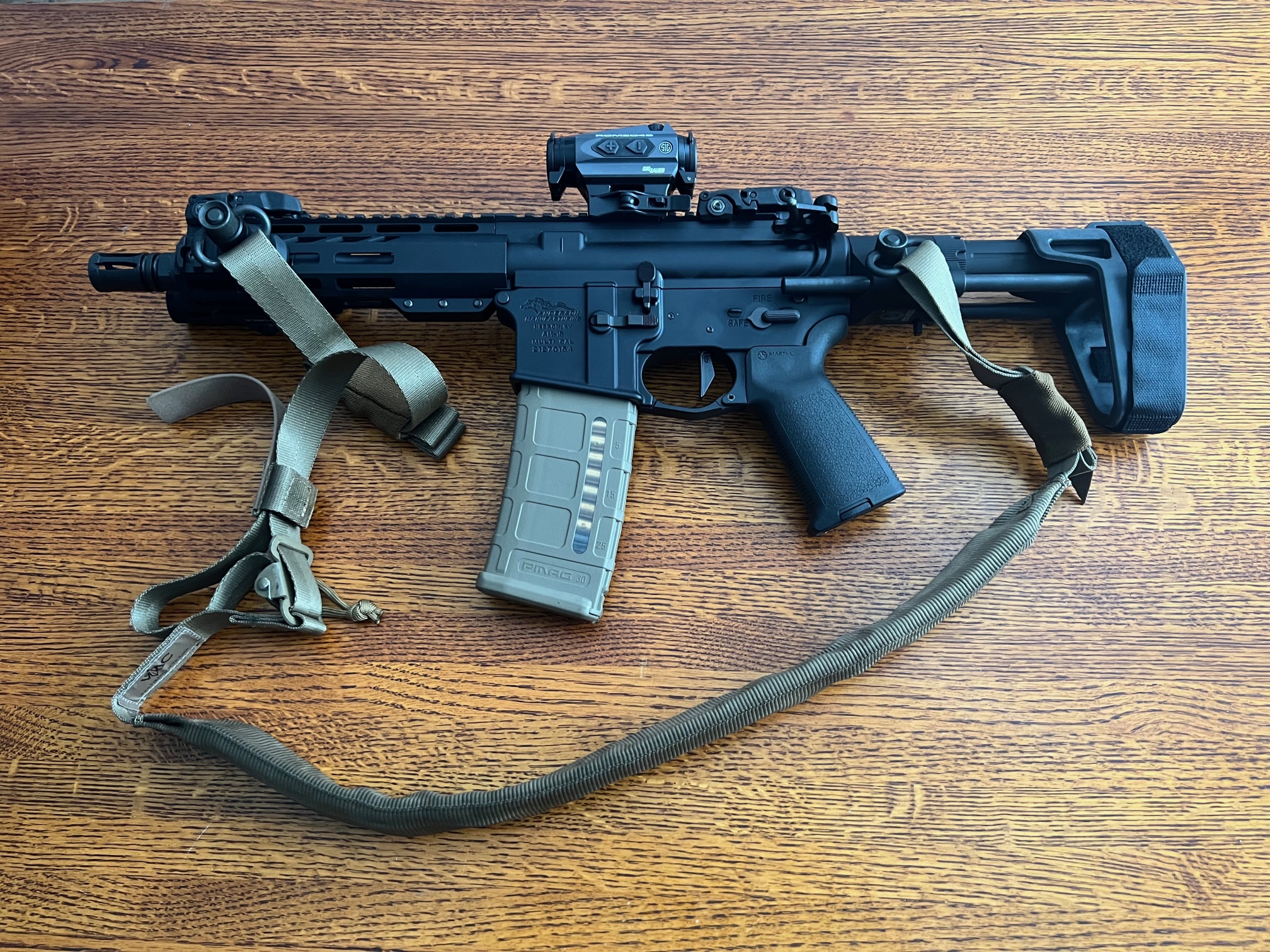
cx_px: 635
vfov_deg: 53.1
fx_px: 954
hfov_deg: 67.3
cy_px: 476
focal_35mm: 26
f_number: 1.5
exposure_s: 1/60
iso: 500
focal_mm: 5.7
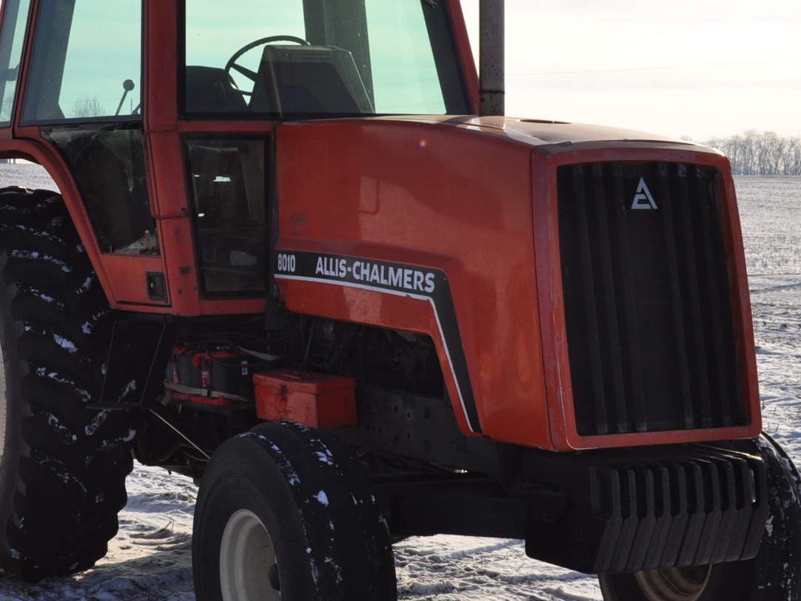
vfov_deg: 16.2
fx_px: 2106
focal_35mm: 91
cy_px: 308
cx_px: 243
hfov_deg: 21.4
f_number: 11
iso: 200
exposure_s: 1/500
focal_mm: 32
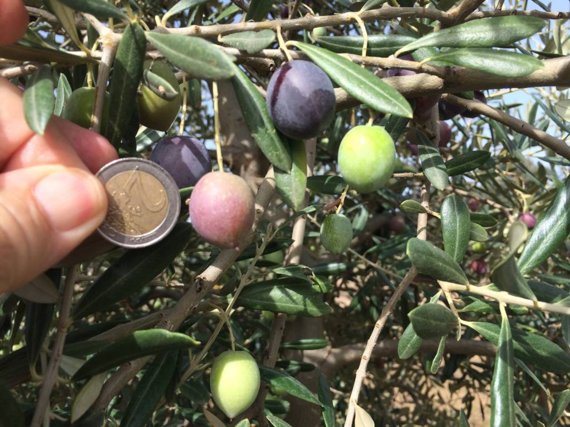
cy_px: 214
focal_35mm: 29
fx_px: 478
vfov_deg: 48.2
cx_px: 285
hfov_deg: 61.7
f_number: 2.2
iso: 32
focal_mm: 4.15
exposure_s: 1/954
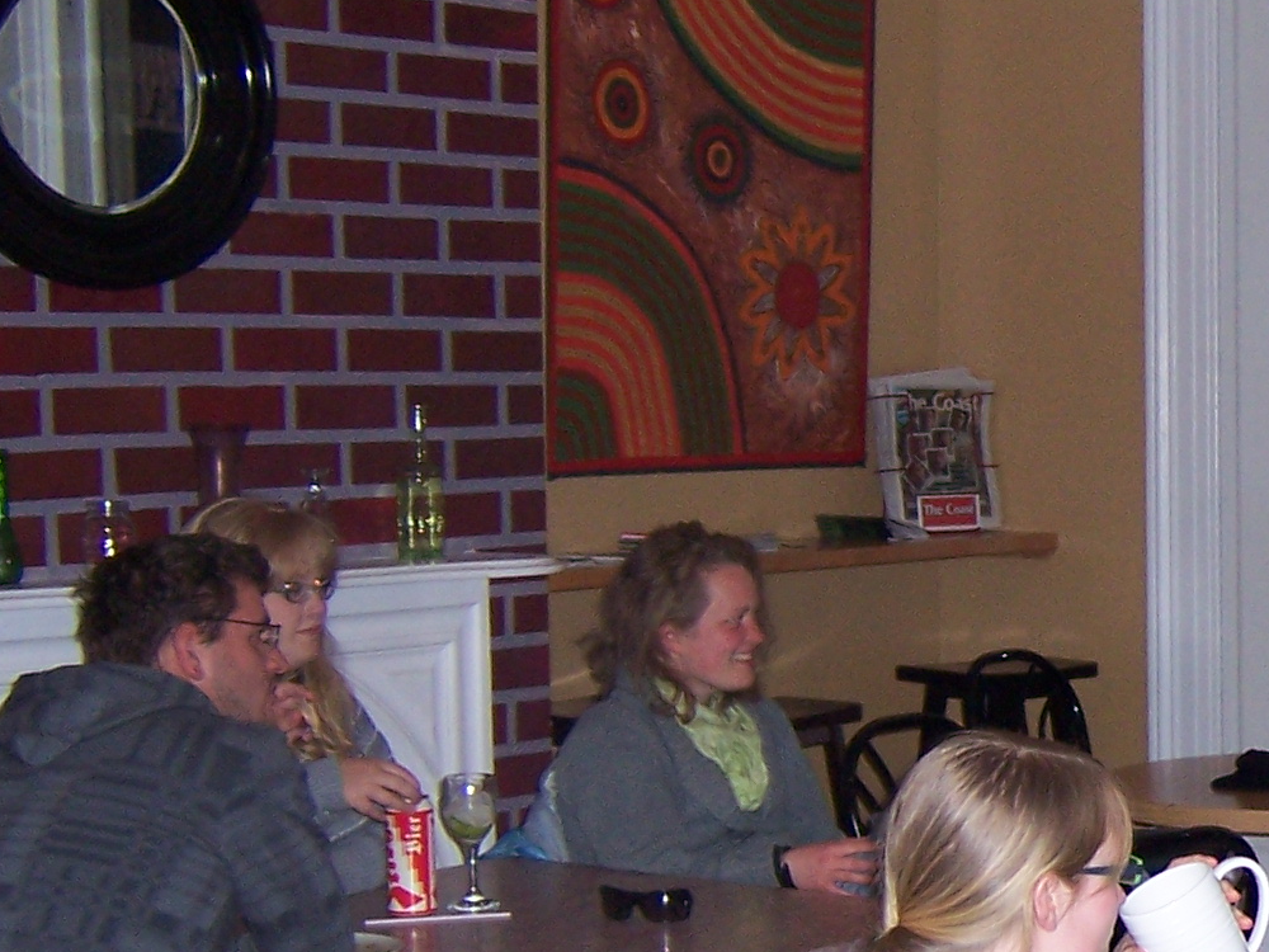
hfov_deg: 21.6
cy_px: 600
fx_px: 3116
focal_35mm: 85
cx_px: 1450
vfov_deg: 17.3
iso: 140
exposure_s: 1/60
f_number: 2.8
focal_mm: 5.5
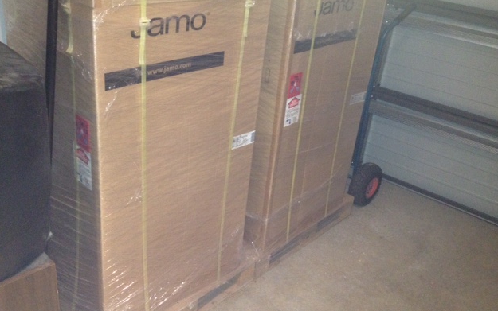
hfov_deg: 51.5
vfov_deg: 33.5
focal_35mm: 38
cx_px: 247
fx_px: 516
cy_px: 132
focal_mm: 4.28
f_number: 2.4
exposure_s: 1/16
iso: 320
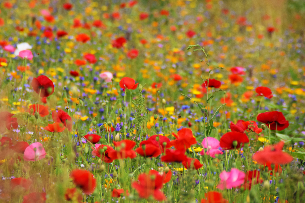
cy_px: 102
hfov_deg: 6.9
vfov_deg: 4.6
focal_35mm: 300
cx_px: 152
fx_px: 2541
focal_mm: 200
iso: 800
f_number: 6.3
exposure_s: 1/800
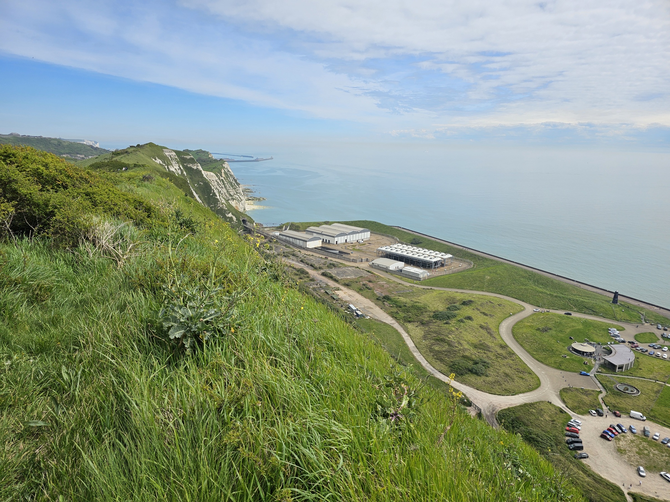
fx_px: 445
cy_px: 251
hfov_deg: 73.9
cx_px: 335
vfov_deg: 58.9
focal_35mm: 23
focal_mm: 6.3
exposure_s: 1/2000
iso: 10
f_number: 1.7
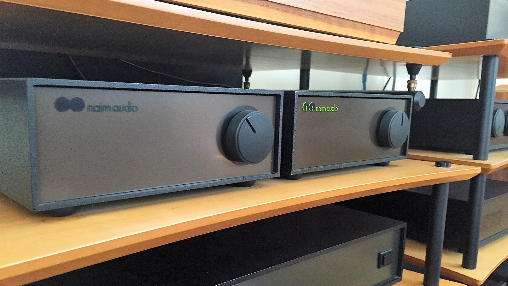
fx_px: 431
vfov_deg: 36.5
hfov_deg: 61.0
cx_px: 256
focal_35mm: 32
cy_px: 171
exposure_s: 1/33
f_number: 2.2
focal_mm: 4.15
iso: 250
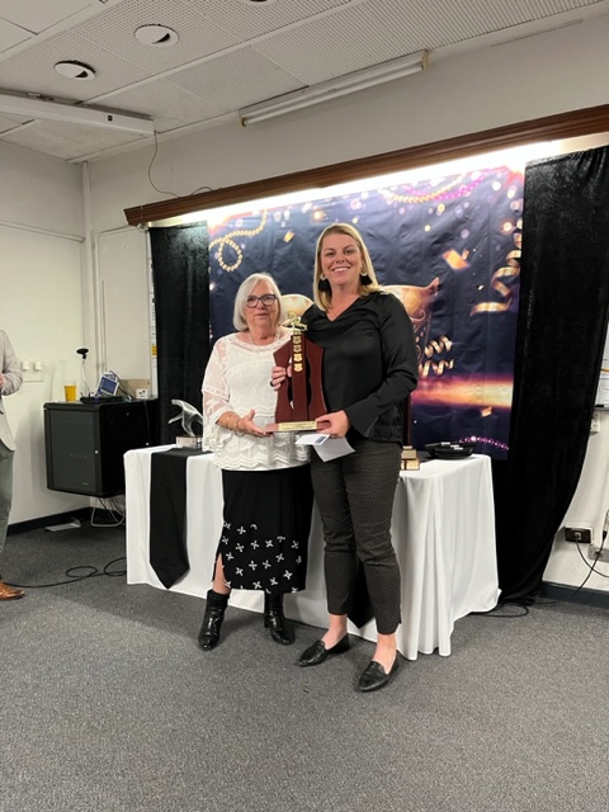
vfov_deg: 67.3
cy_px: 406
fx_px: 610
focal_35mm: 26
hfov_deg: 53.1
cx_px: 304
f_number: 1.6
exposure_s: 1/50
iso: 320
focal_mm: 5.1
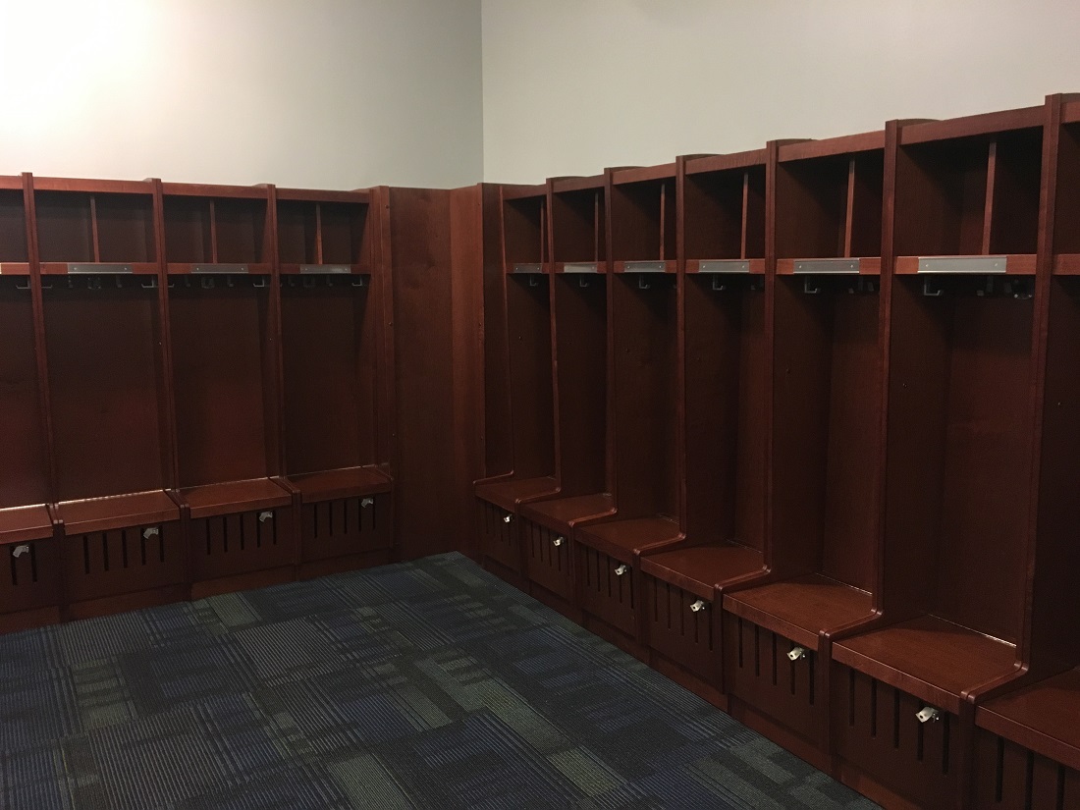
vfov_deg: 48.2
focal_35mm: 29
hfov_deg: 61.7
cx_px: 540
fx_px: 905
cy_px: 405
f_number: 2.2
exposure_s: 1/30
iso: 160
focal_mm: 4.15
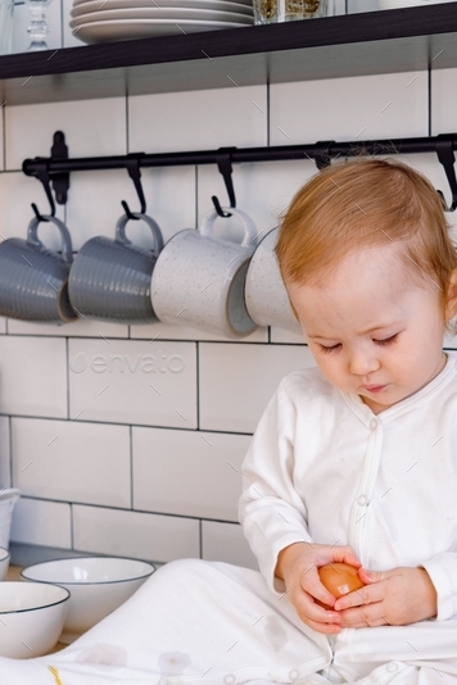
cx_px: 316
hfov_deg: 19.9
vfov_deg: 29.7
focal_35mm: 68
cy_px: 353
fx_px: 1295
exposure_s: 1/160
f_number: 4
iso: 160
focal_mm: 27
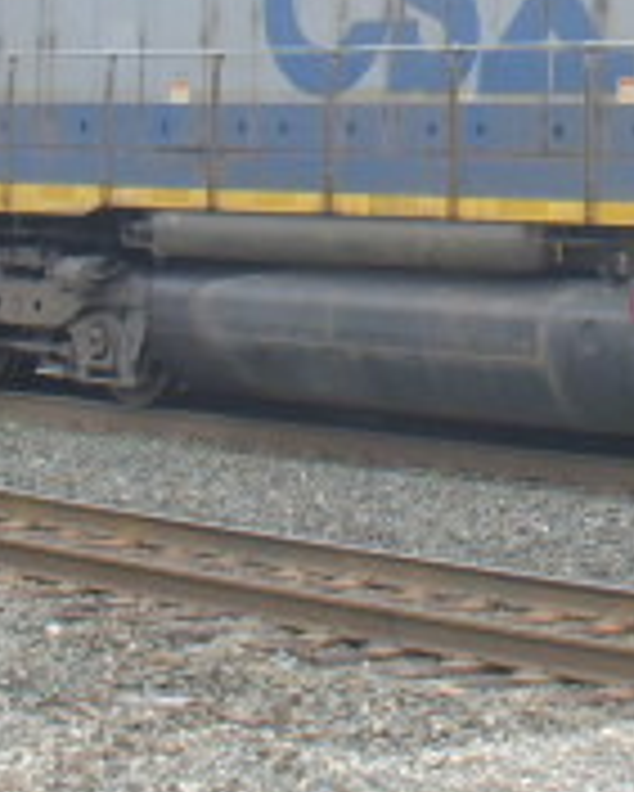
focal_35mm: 135
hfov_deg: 11.2
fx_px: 3164
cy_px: 72
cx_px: 764
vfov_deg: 14.1
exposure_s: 1/250
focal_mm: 6.3
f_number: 3.3
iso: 100
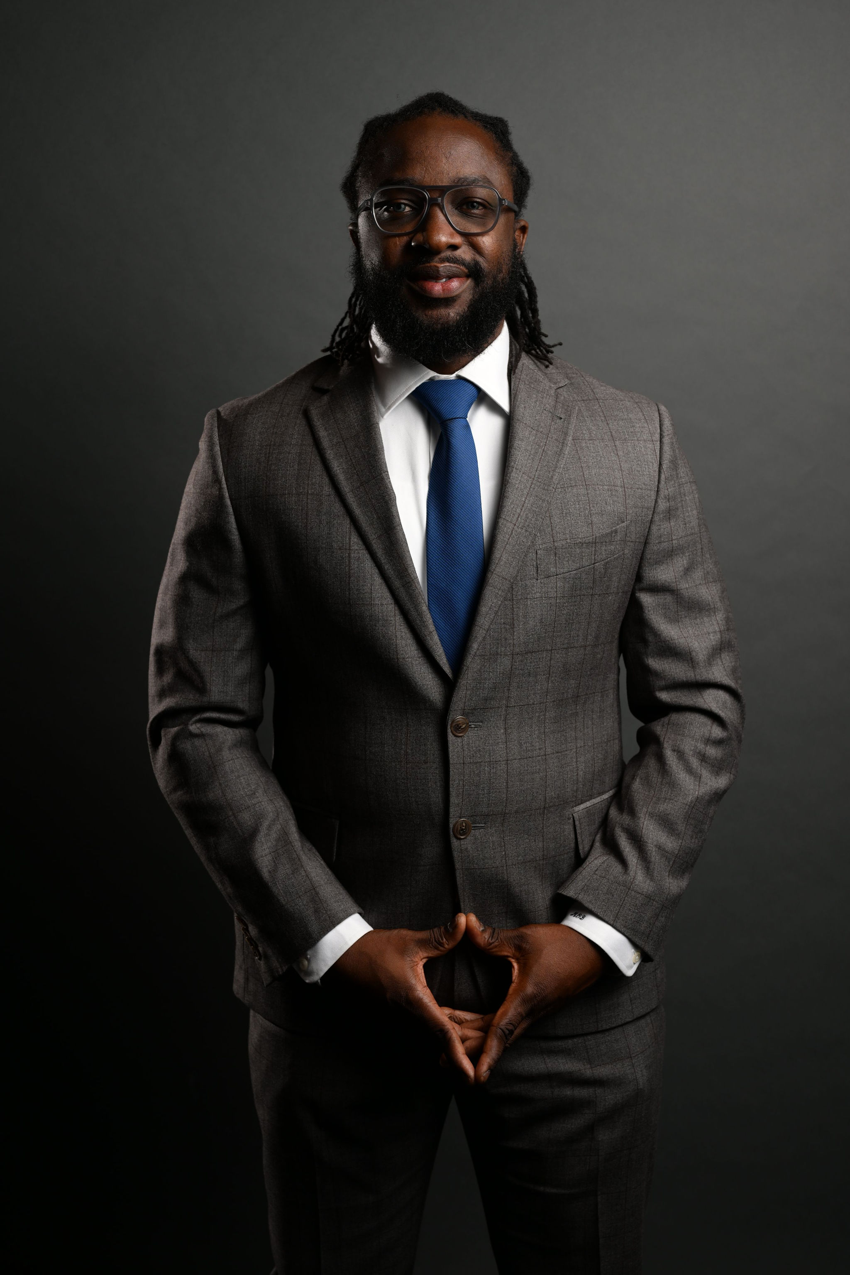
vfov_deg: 39.6
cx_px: 425
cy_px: 638
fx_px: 1771
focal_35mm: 50
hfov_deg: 27.0
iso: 100
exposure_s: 1/125
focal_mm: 50
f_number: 5.6
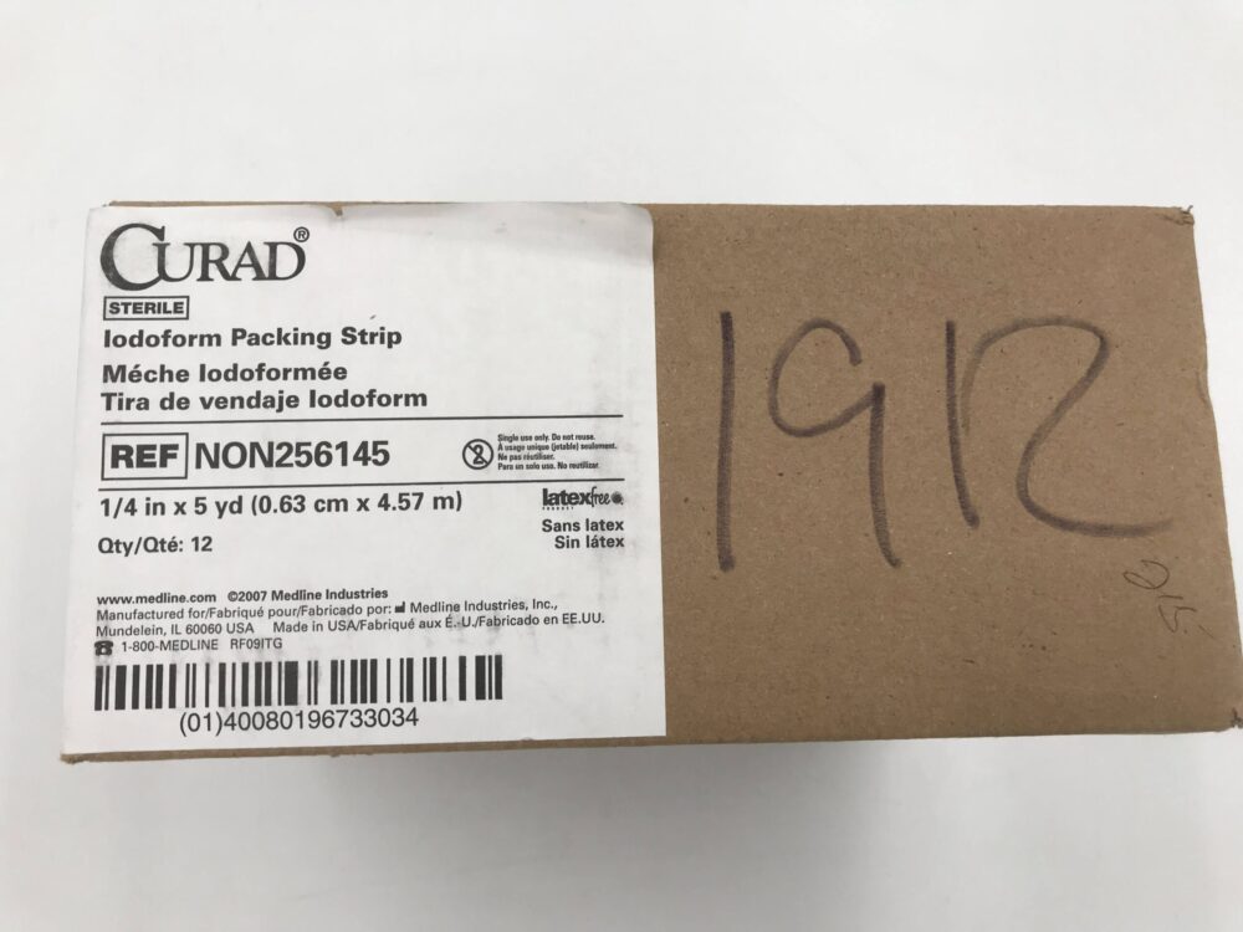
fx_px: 1005
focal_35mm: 28
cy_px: 466
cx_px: 622
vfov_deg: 49.7
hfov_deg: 63.4
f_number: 1.8
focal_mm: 3.99
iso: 25
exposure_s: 1/60
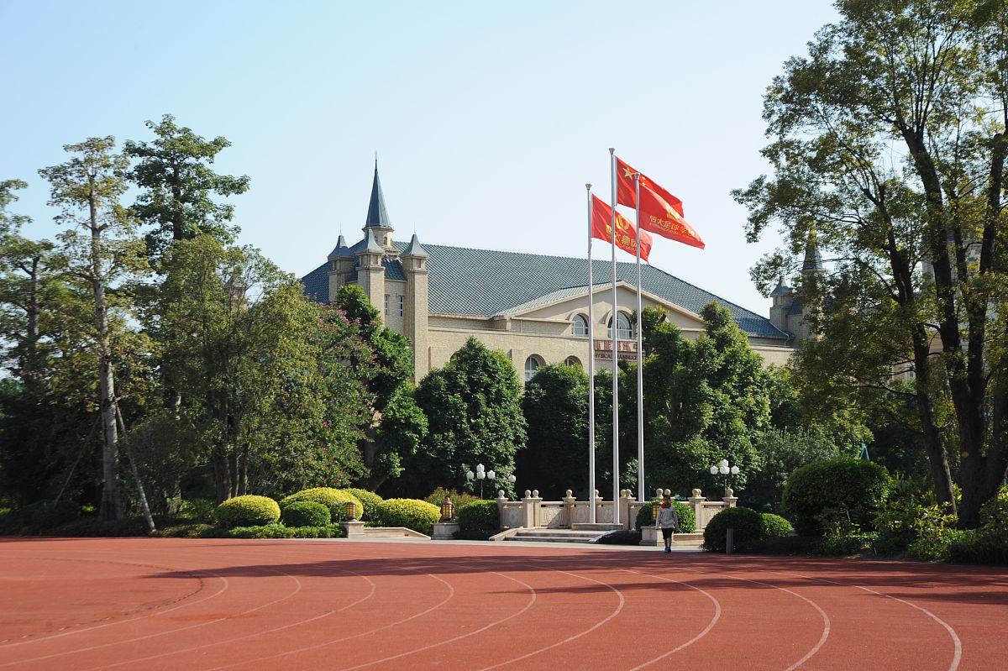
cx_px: 504
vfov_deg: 20.6
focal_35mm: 66
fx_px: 1847
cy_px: 336
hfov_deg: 30.5
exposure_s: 1/640
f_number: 13
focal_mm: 66
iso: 640
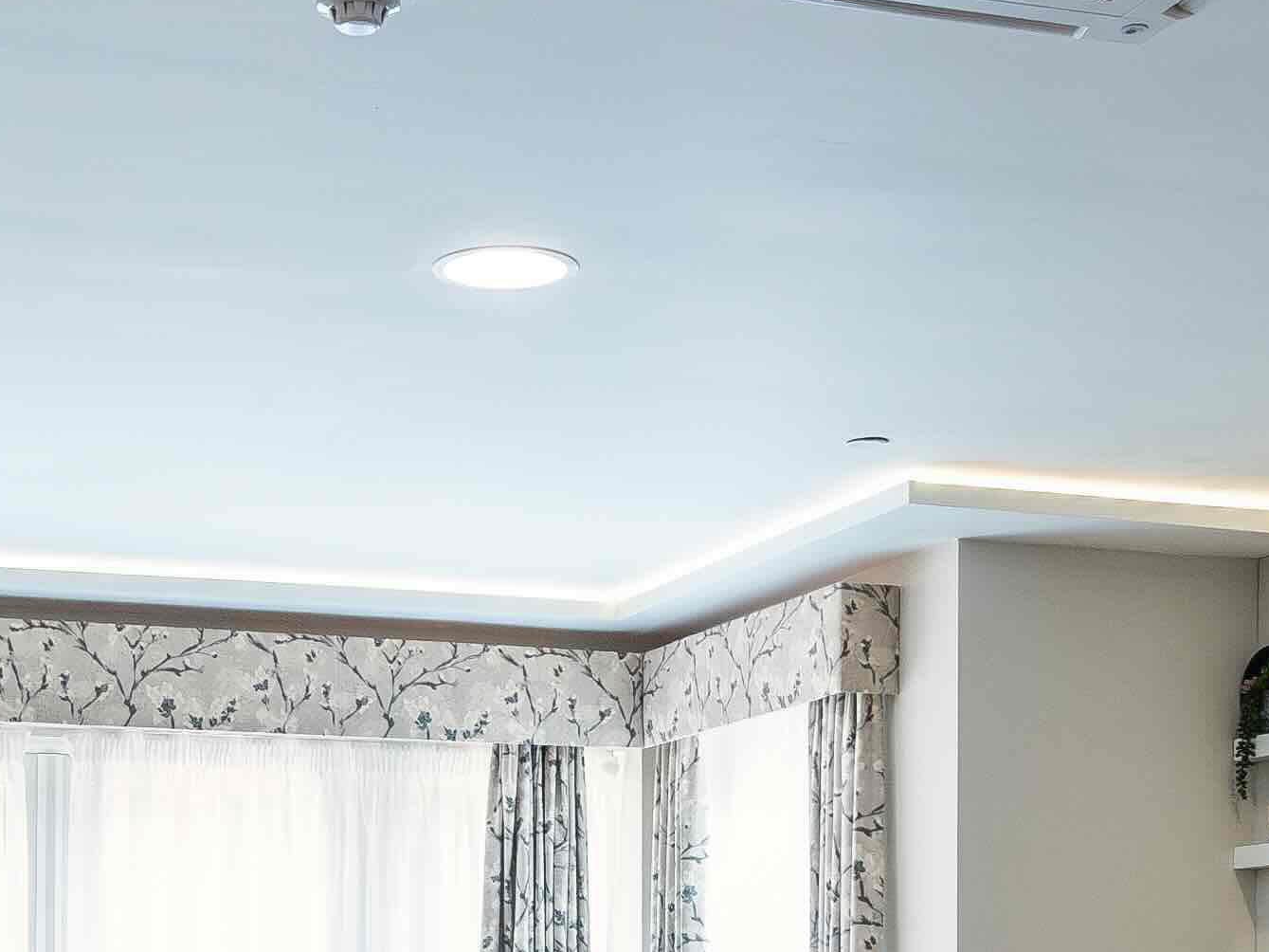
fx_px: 2713
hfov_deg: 26.0
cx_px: 326
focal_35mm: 74
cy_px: 1045
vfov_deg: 19.1
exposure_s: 1/80
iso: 1000
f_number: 7.1
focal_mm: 14
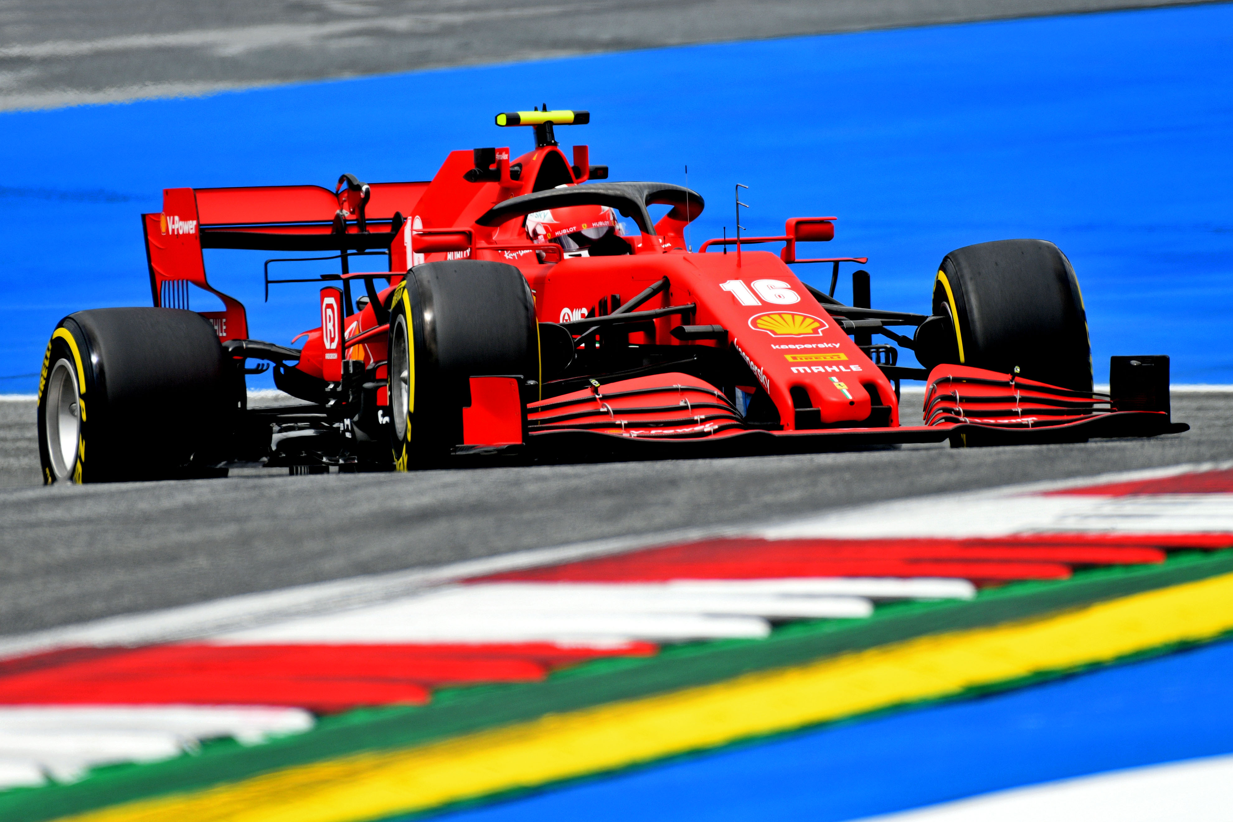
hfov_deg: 3.4
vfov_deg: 2.3
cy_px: 409
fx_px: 20756
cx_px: 613
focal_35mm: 606
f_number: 5.6
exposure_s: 1/1250
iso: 400
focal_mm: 500
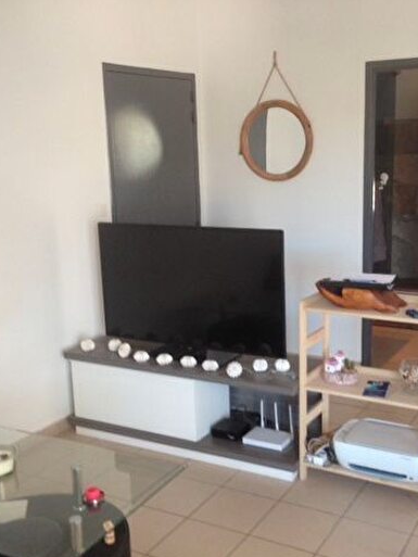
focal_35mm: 45
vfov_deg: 42.1
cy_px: 281
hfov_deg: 32.1
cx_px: 251
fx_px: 724
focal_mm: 4.12
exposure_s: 1/20
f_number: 2.4
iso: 125
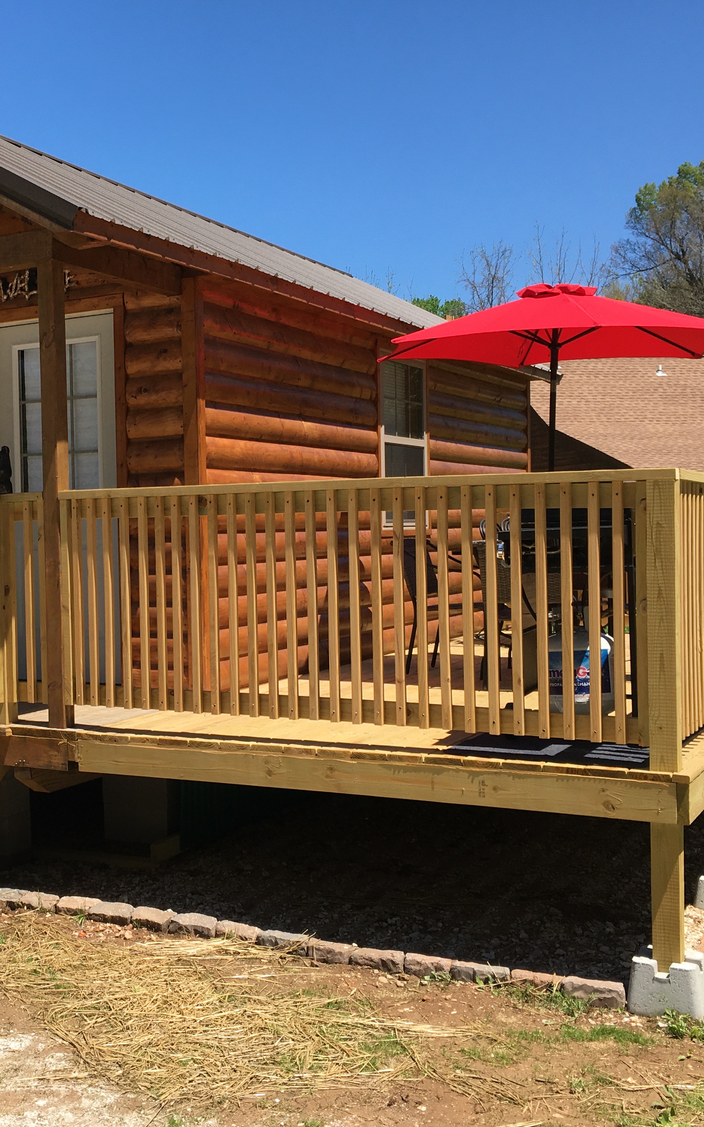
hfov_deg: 29.7
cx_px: 118
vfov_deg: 47.2
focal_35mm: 42
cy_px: 568
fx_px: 1290
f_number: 2.2
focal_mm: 4.15
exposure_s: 1/1068
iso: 25
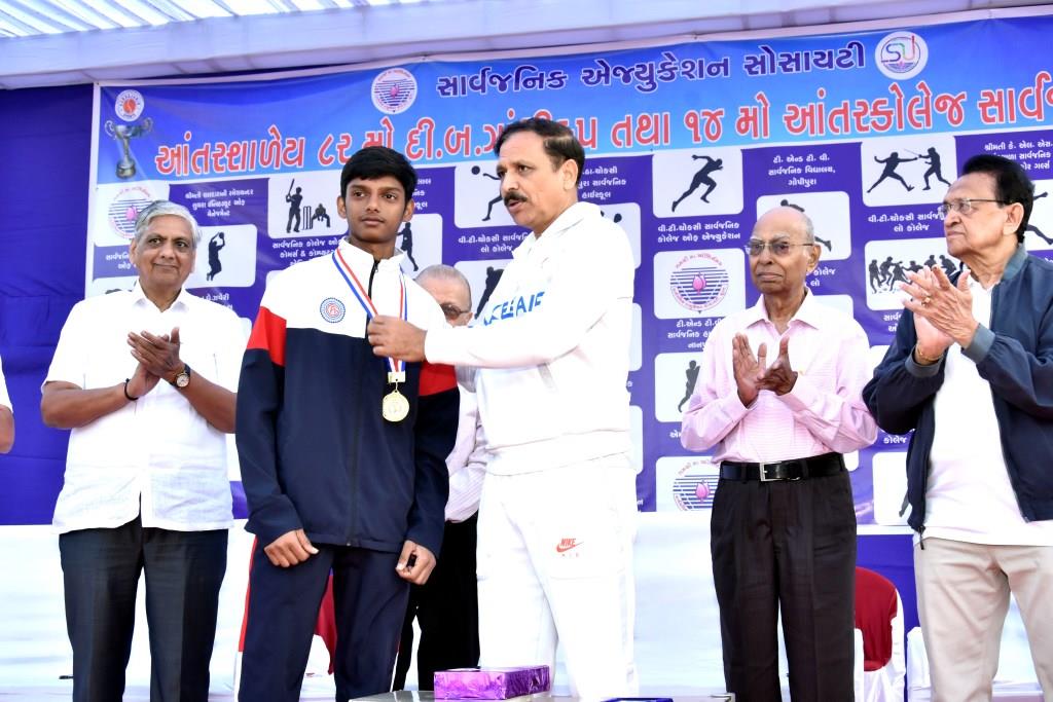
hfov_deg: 38.9
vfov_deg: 26.5
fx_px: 1492
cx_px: 526
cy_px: 351
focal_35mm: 51
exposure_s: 1/200
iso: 1250
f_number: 8
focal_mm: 34
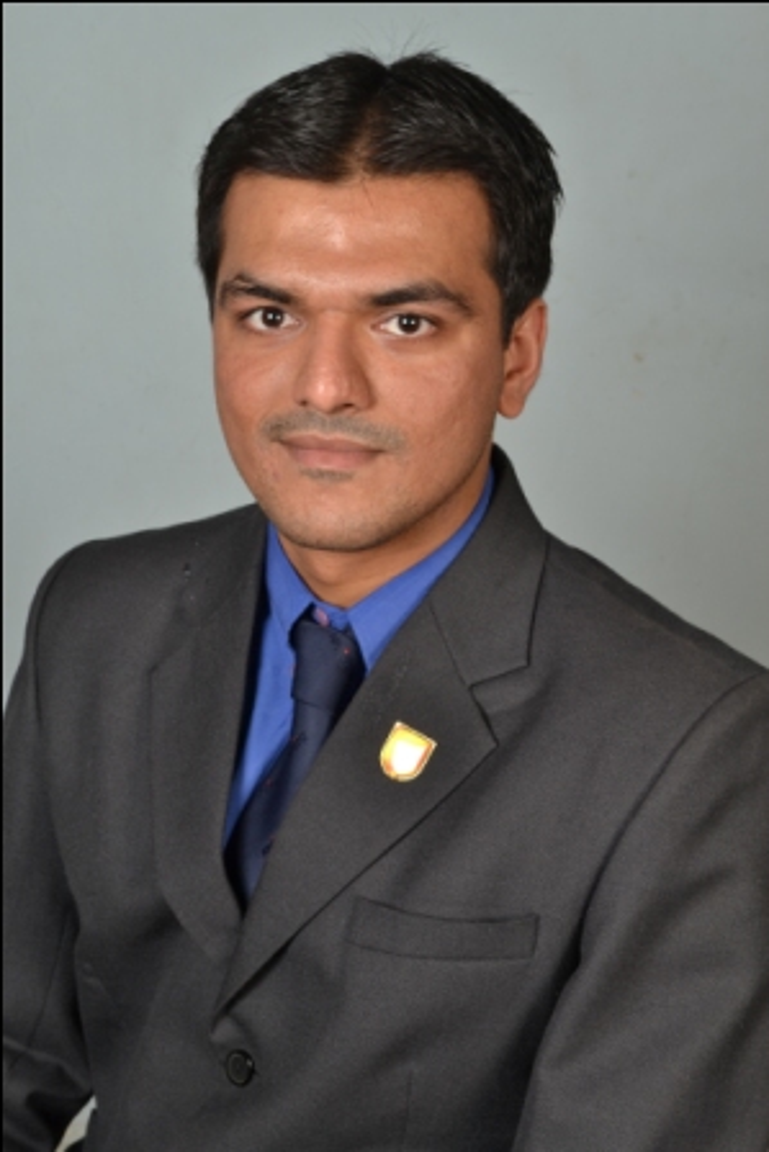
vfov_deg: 28.1
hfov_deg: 18.9
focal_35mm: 72
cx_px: 384
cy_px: 576
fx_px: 2305
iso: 200
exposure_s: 1/125
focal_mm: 48
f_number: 11
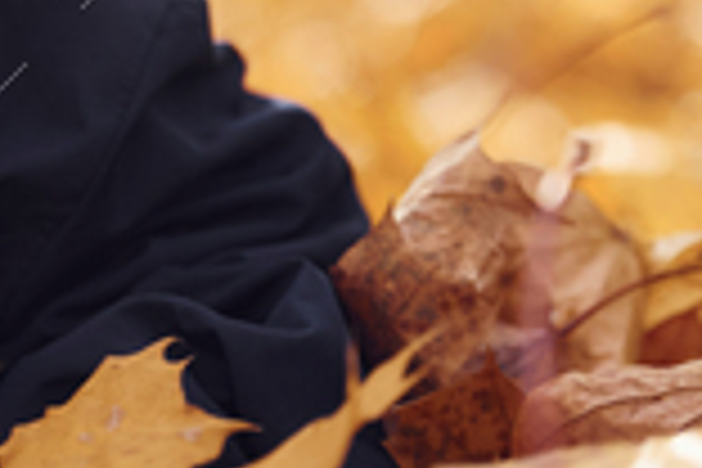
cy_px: -160
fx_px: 5167
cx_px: -238
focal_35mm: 265
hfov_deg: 7.7
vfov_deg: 5.2
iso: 250
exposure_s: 1/400
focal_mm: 70
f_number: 2.8
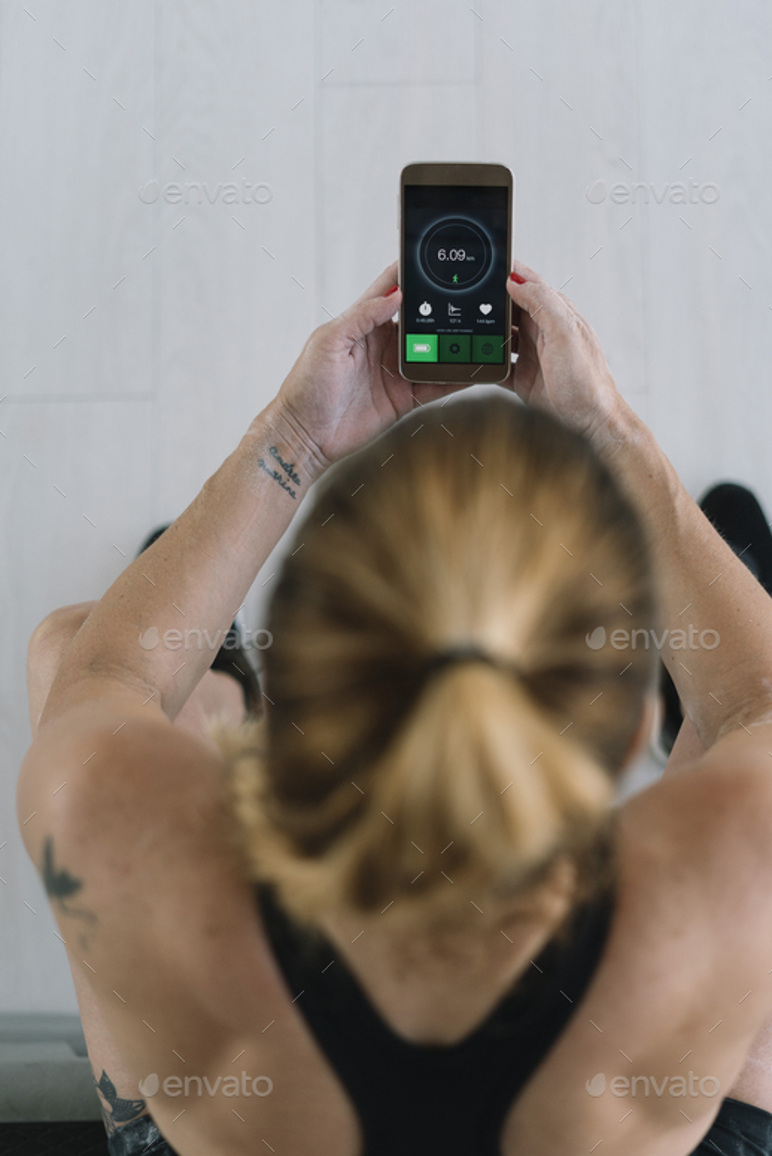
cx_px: 425
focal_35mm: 57
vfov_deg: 35.0
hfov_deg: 23.8
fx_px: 1832
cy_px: 628
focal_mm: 50
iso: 400
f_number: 2
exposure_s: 1/1250
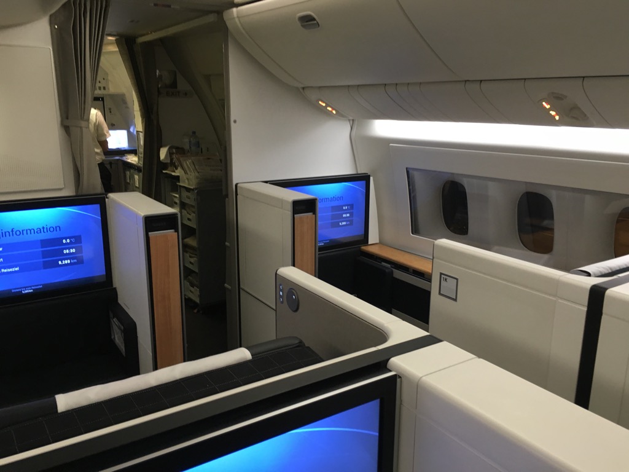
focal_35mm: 29
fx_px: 527
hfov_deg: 61.7
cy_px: 236
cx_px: 314
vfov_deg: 48.2
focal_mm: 4.15
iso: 125
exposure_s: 1/33
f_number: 2.2
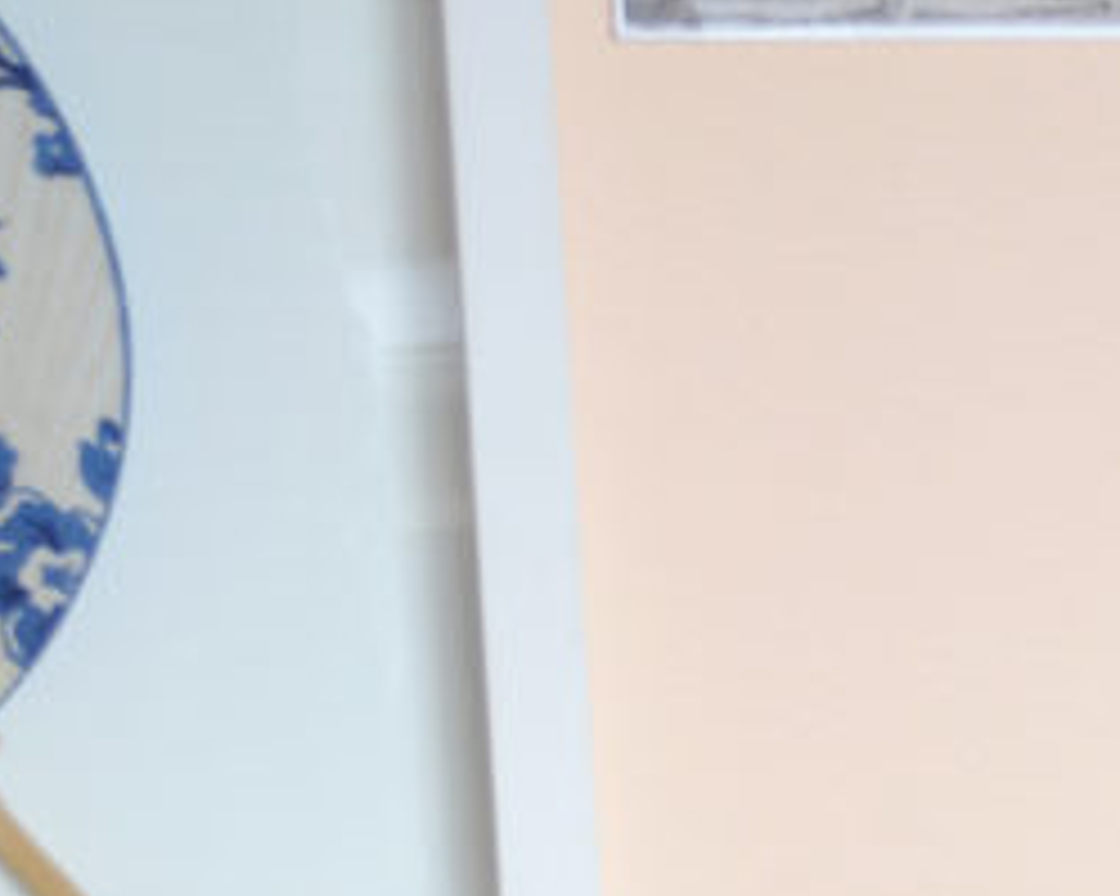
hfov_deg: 11.2
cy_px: 1207
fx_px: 5401
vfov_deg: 9.3
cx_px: 1889
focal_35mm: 163
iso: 400
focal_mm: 24
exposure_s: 1/30
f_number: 4
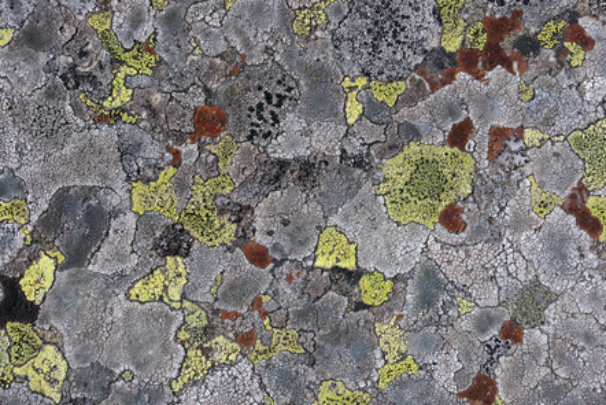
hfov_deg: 25.3
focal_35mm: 80
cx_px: 374
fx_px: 1347
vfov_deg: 17.0
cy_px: 262
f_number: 13
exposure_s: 1/100
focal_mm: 40
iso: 200
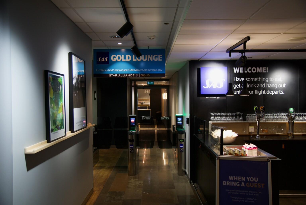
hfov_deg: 61.9
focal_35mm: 30
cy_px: 102
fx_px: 255
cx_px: 153
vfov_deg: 43.6
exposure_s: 1/30
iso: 200
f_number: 2.8
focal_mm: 20
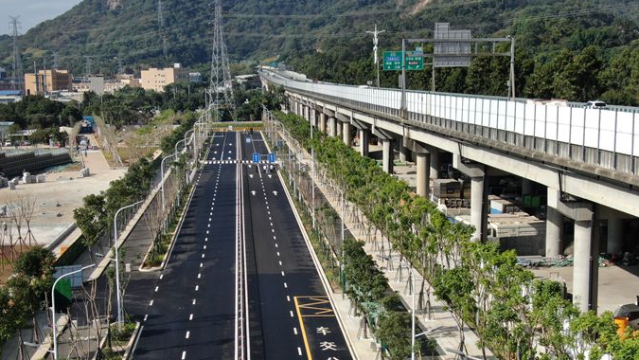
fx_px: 1051
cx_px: 335
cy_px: 279
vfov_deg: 19.3
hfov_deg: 33.8
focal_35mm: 62
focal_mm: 8.6
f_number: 3.8
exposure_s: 1/640
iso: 100
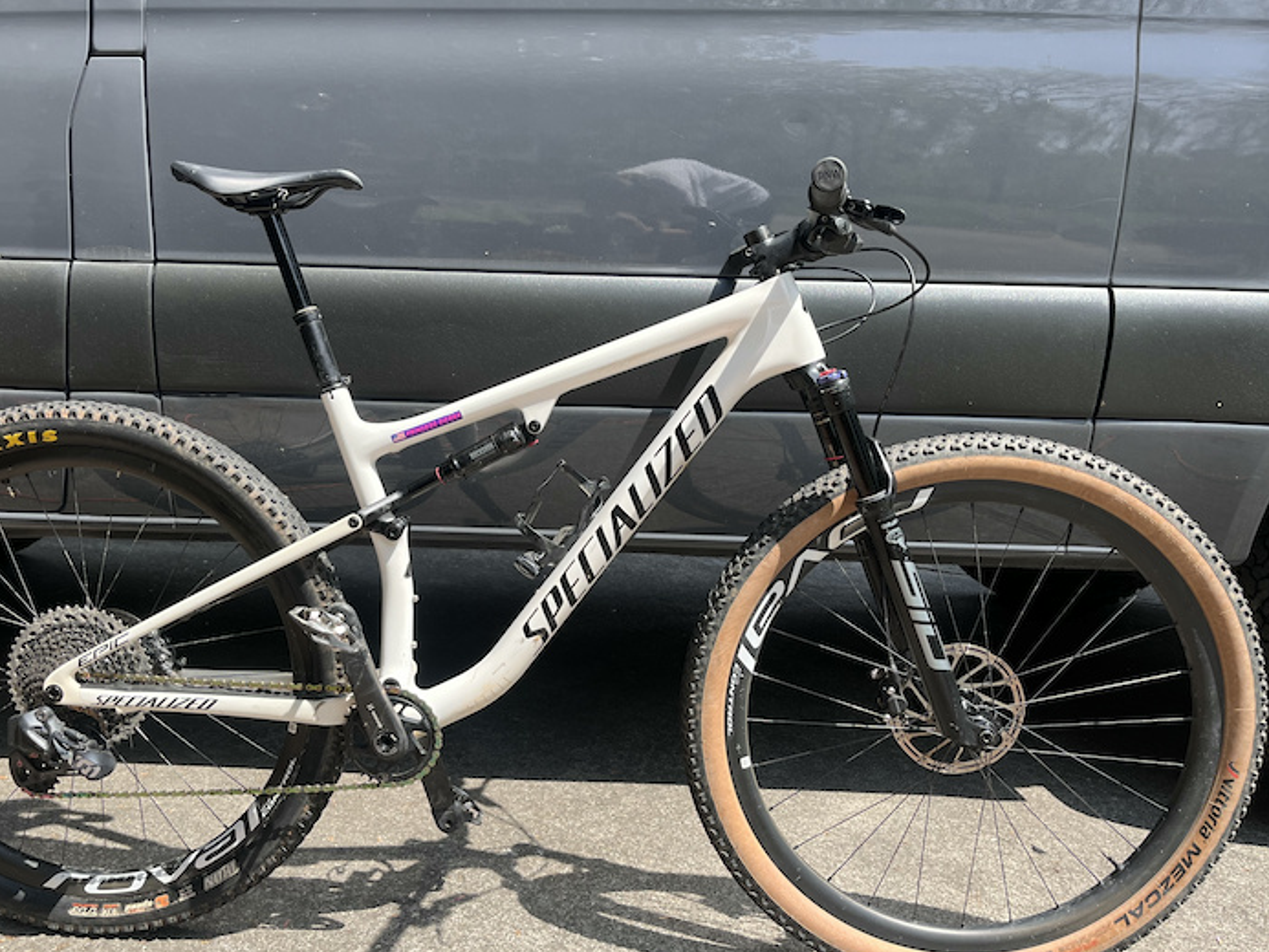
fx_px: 1100
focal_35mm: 30
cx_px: 553
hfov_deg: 59.8
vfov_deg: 46.8
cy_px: 516
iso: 50
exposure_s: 1/1129
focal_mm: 5.1
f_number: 1.6
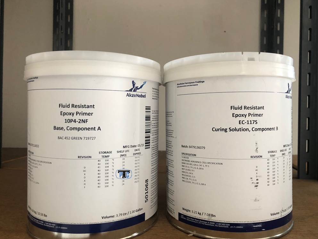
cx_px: 164
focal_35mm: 29
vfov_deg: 48.2
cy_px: 123
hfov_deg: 61.6
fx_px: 266
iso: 40
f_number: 1.8
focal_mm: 4
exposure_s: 1/17
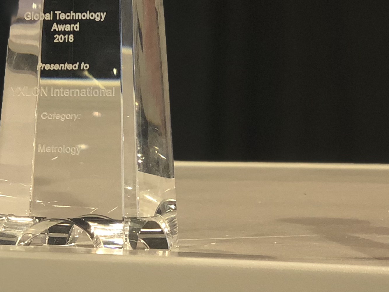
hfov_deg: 12.5
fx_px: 1765
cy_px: -30
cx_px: 89
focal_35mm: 157
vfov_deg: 9.4
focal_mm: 6
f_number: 2.4
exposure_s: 1/60
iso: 80
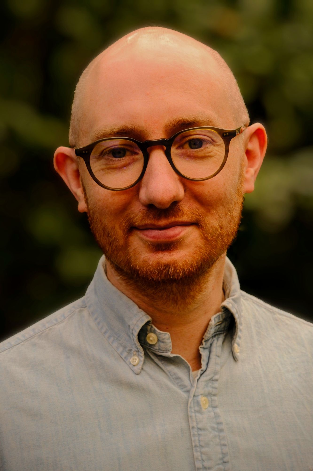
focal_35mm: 84
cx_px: 156
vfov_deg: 24.2
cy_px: 236
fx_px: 1096
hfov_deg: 16.3
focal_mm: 56
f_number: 9
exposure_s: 1/250
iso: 640
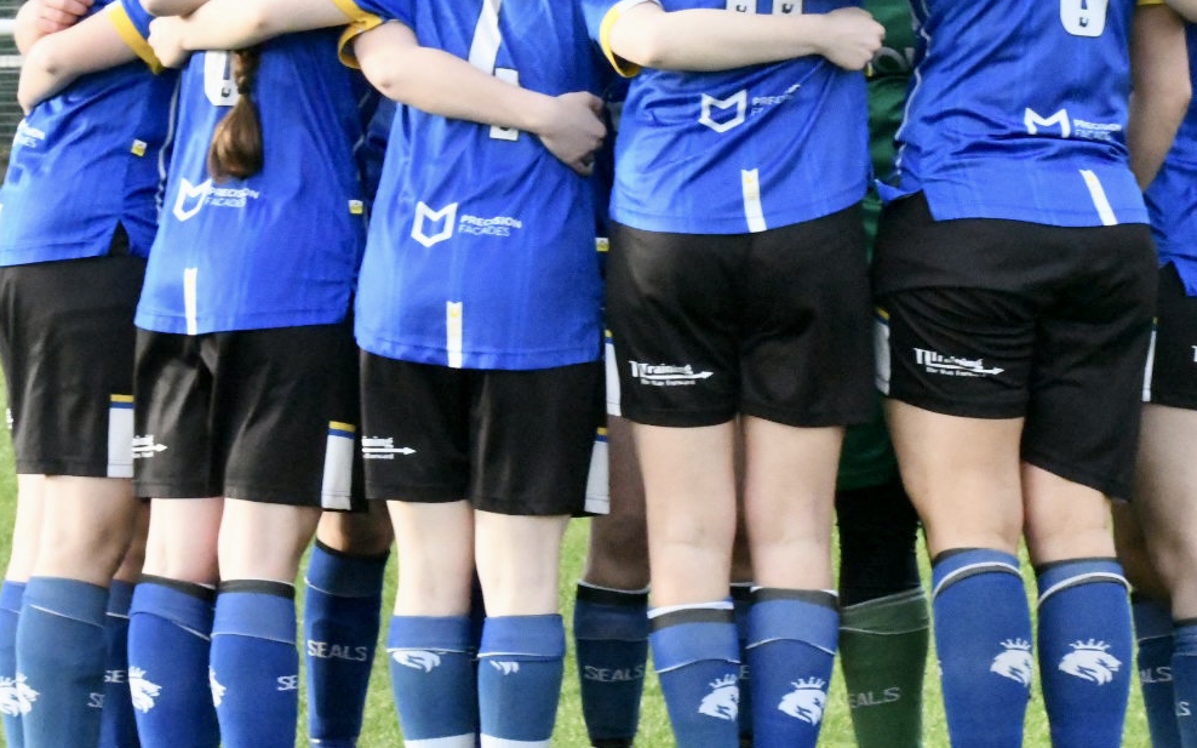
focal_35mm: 464
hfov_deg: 4.5
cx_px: 735
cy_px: 253
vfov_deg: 2.8
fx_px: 15128
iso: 20000
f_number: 20
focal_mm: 185
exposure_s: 1/400
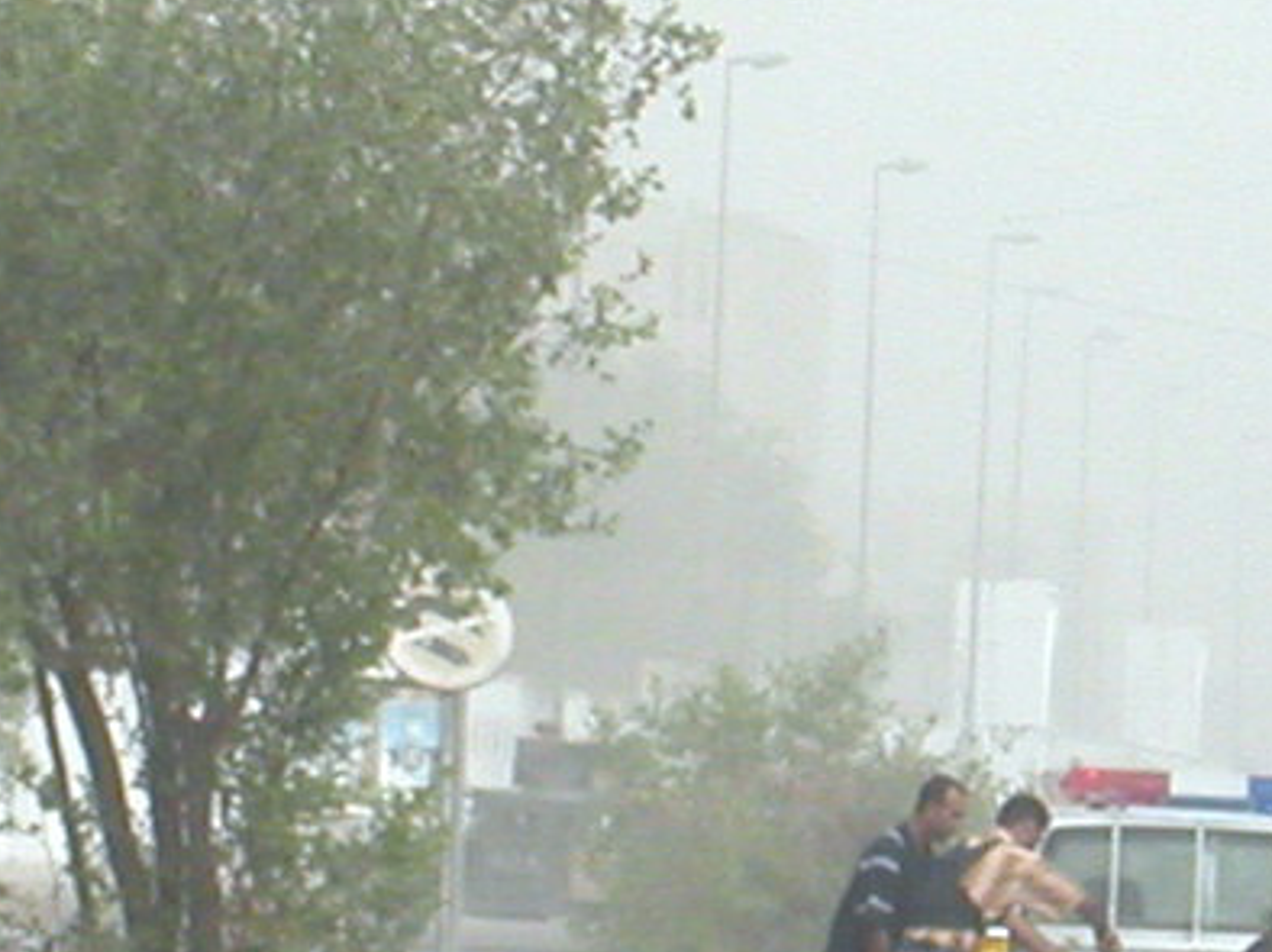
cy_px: 697
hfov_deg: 4.4
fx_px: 16562
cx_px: 1033
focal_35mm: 451
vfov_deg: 3.3
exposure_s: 1/644
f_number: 4.8
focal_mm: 16.8
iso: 100
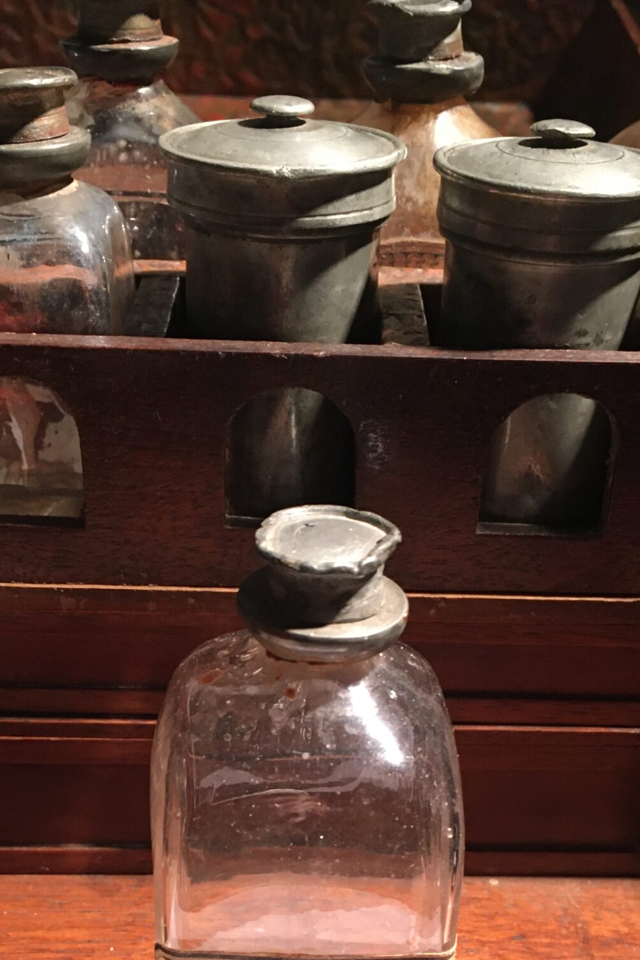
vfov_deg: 37.4
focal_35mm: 51
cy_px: 773
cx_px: 306
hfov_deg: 26.5
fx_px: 1360
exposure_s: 1/33
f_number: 2.2
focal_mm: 4.15
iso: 160
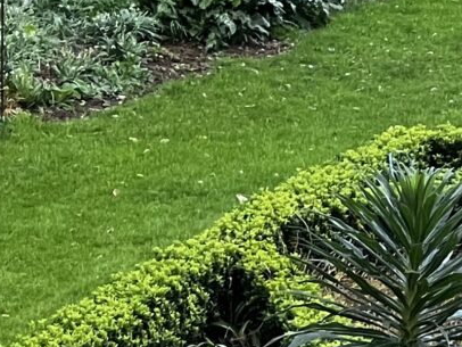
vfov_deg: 3.8
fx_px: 5181
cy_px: 80
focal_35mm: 388
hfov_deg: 5.1
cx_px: 535
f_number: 2.8
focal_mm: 9
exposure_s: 1/122
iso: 125
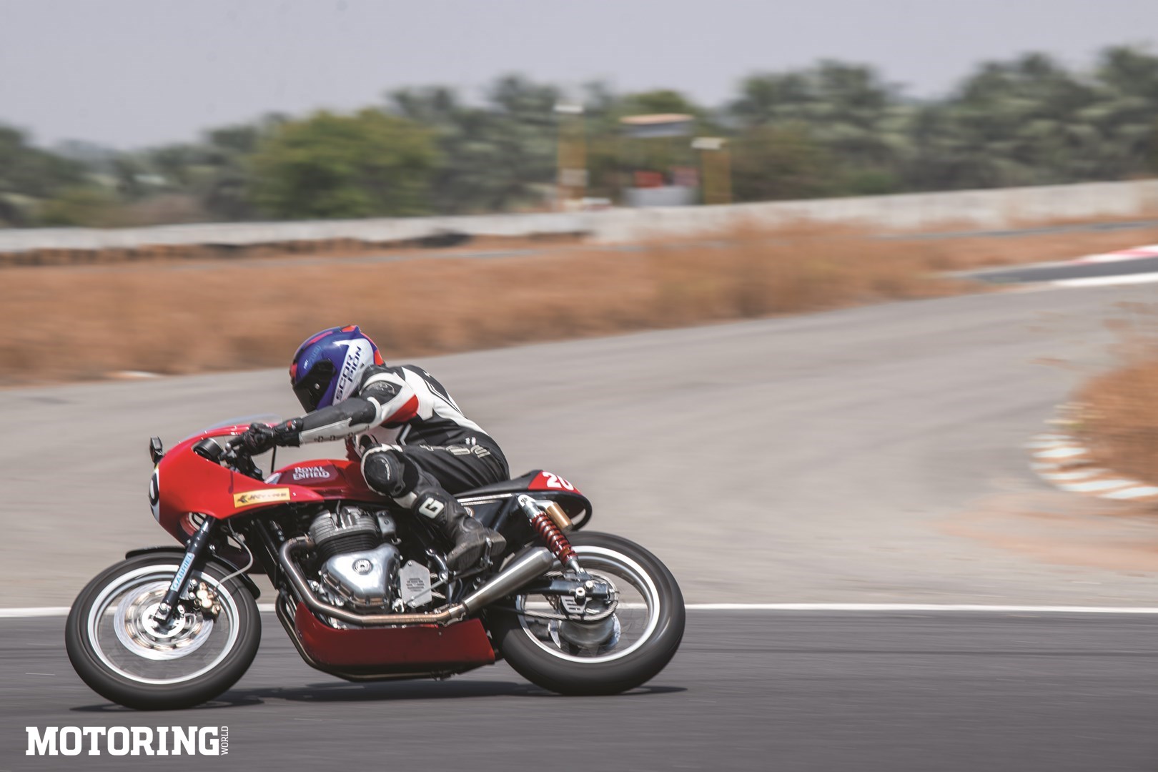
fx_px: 6433
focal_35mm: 200
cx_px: 579
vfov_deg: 6.9
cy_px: 386
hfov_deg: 10.3
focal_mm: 200
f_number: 8
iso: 100
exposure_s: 1/320
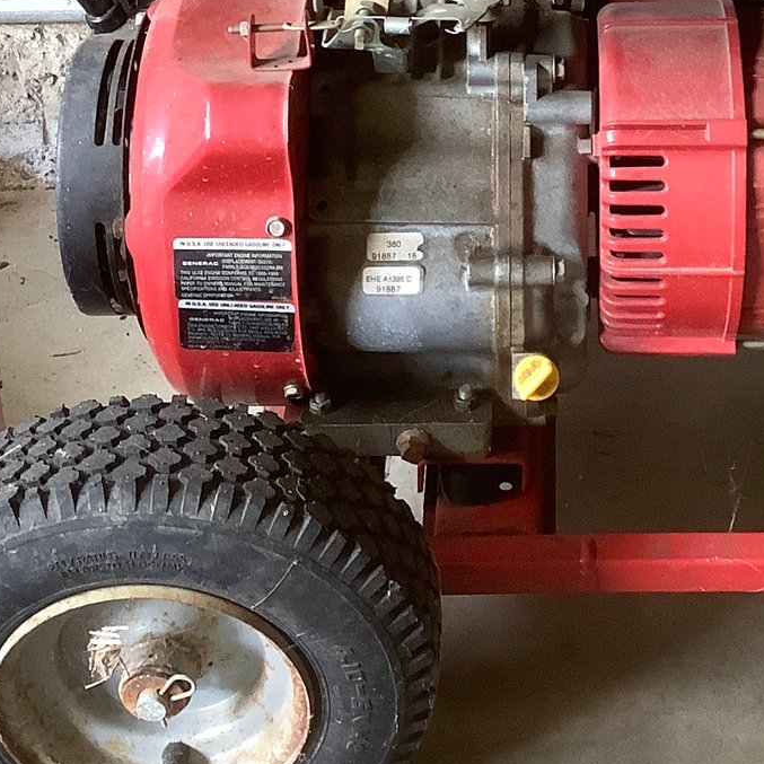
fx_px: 2023
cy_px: 56
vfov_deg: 20.9
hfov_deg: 21.2
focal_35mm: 81
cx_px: 596
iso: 320
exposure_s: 1/40
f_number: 2.4
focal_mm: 3.3
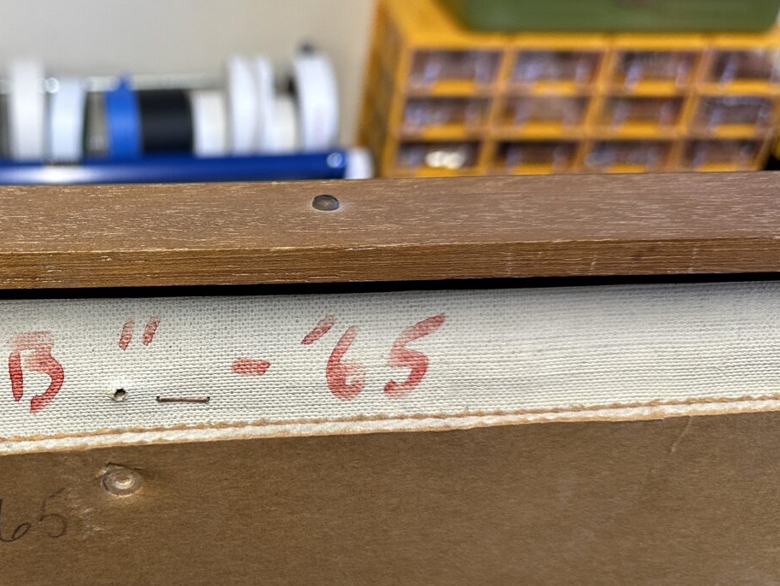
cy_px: 337
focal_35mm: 42
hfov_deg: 42.6
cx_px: 146
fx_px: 947
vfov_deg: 34.3
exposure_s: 1/121
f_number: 1.78
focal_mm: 6.86
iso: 200
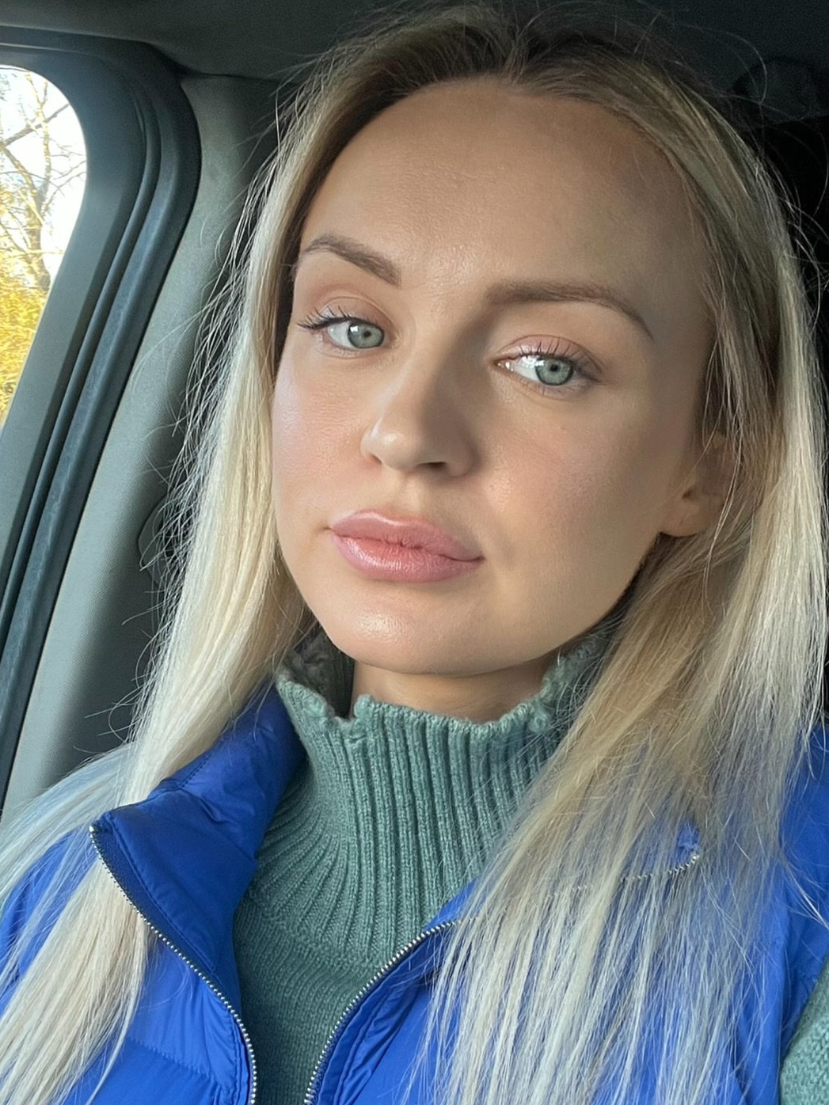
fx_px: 1405
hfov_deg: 32.8
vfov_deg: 42.8
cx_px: 363
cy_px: 651
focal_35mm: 44
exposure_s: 1/92
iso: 100
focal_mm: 2.71
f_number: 2.2
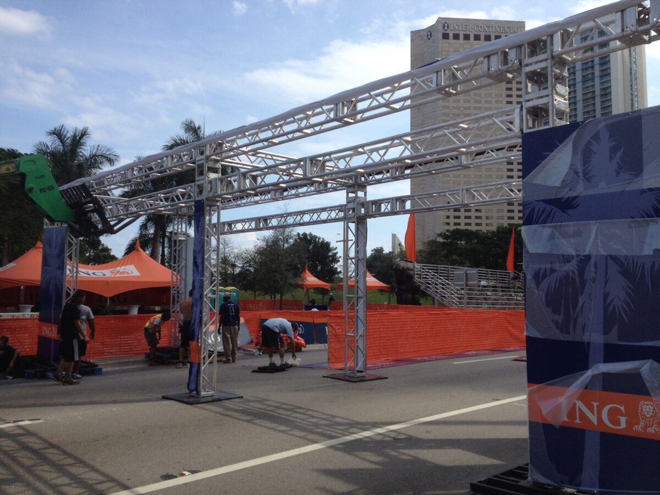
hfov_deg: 52.6
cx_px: 330
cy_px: 248
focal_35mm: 35
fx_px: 667
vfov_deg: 40.7
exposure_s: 1/1623
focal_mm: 4.28
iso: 64
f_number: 2.4
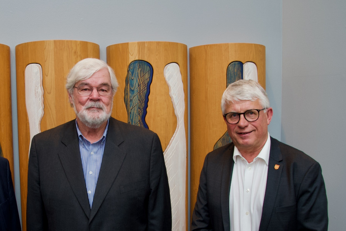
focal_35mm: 45
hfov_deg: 43.0
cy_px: 154
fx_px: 432
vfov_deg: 29.7
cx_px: 114
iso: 640
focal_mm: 18
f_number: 3.5
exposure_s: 1/80
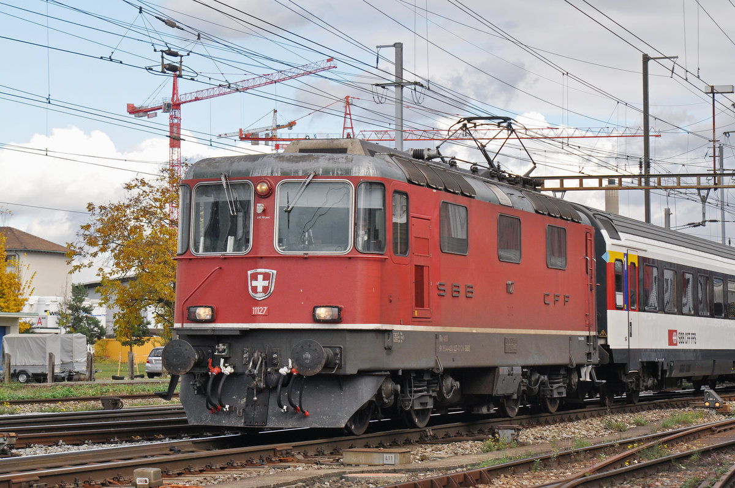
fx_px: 2141
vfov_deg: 13.0
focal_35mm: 105
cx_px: 368
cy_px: 244
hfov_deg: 19.5
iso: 400
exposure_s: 1/800
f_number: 6.3
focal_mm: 70
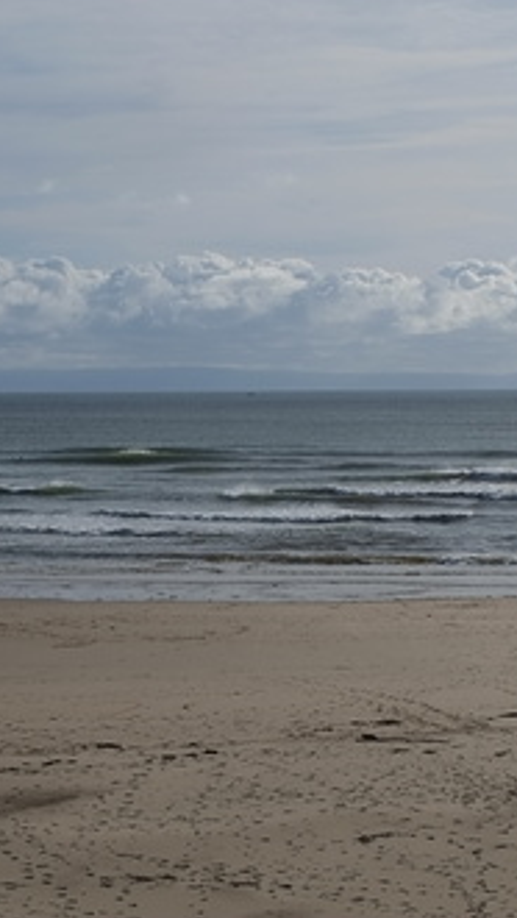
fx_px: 2896
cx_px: 231
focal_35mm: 119
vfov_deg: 18.0
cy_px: 458
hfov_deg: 10.2
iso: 200
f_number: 22
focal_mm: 50
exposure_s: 1/180
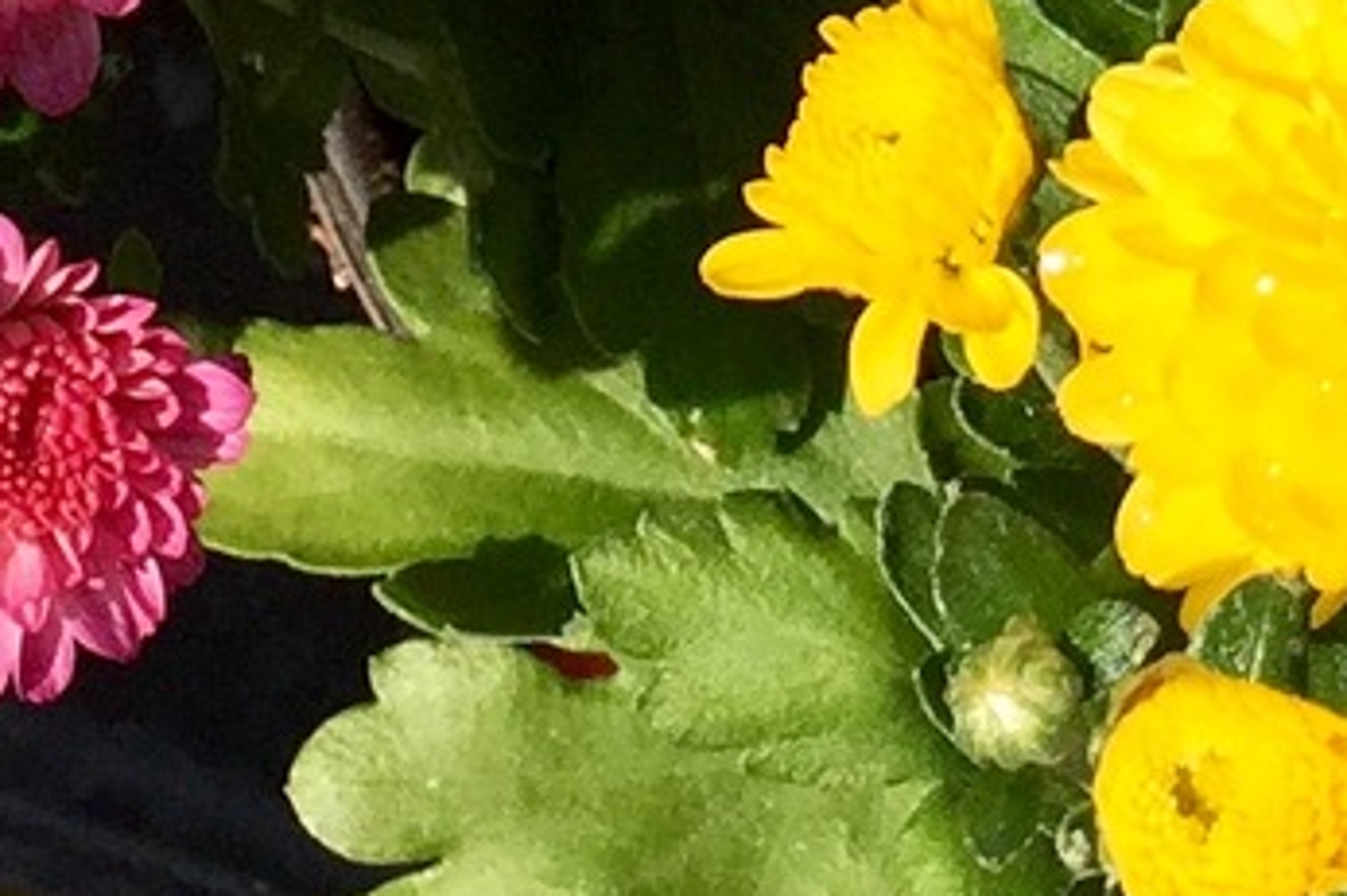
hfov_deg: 11.8
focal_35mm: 174
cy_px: -1303
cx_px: 714
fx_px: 6507
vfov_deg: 7.4
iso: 32
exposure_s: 1/2639
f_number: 2.2
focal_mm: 4.15
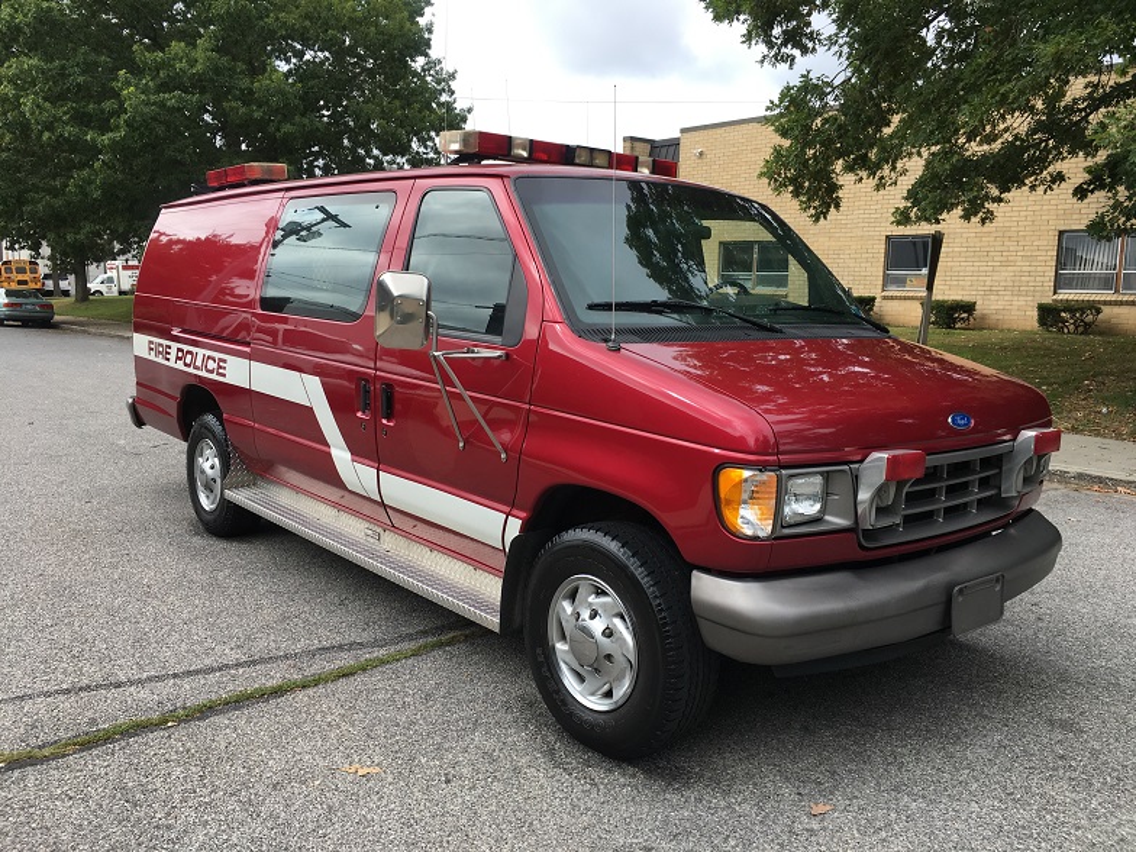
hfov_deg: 61.7
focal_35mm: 29
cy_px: 426
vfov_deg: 48.2
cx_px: 568
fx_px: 952
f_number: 2.2
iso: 25
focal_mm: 4.15
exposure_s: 1/503
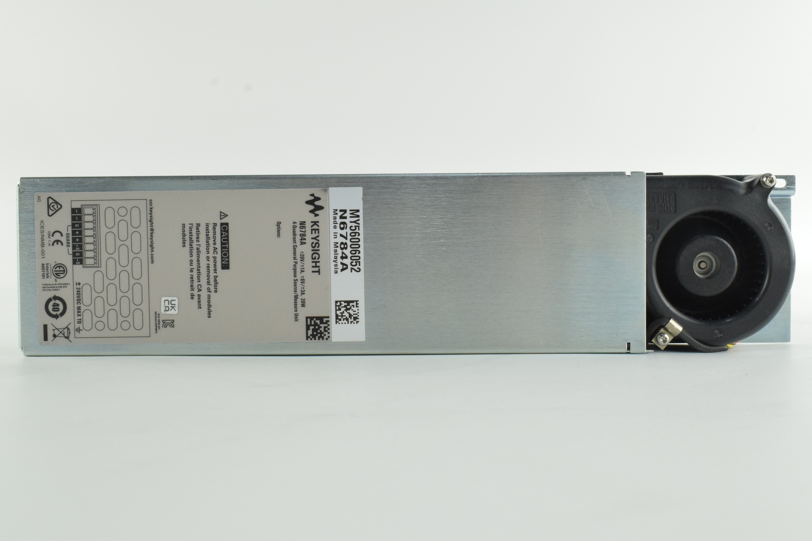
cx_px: 406
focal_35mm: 44
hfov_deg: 45.0
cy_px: 270
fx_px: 981
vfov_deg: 30.9
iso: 1600
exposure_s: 1/60
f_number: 18
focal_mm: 29
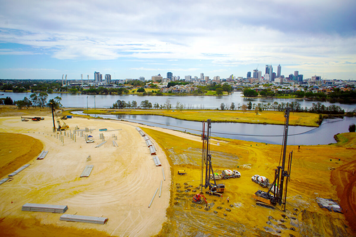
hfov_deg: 73.7
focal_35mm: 24
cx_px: 178
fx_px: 237
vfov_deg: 53.1
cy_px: 118
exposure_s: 1/200
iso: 100
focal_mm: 16
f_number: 13
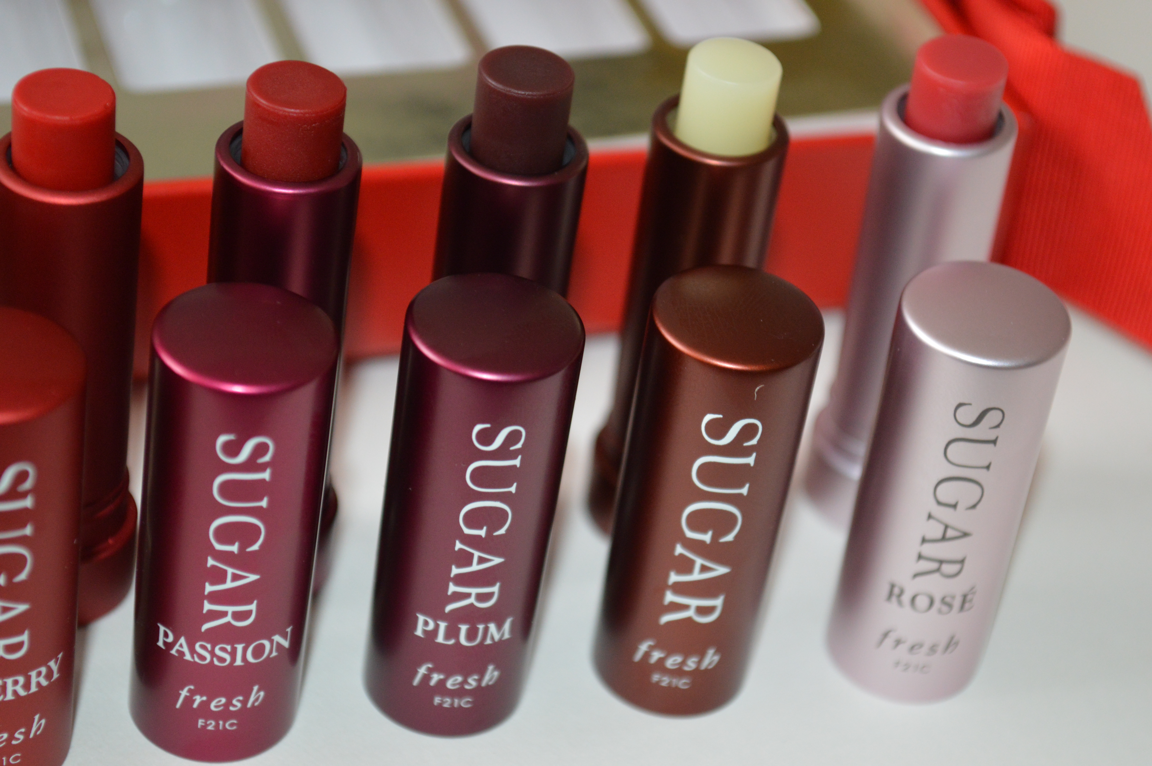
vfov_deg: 16.5
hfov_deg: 24.6
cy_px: 383
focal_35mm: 82
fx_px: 2638
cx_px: 576
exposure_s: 1/60
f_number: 5.6
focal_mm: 55
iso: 1100
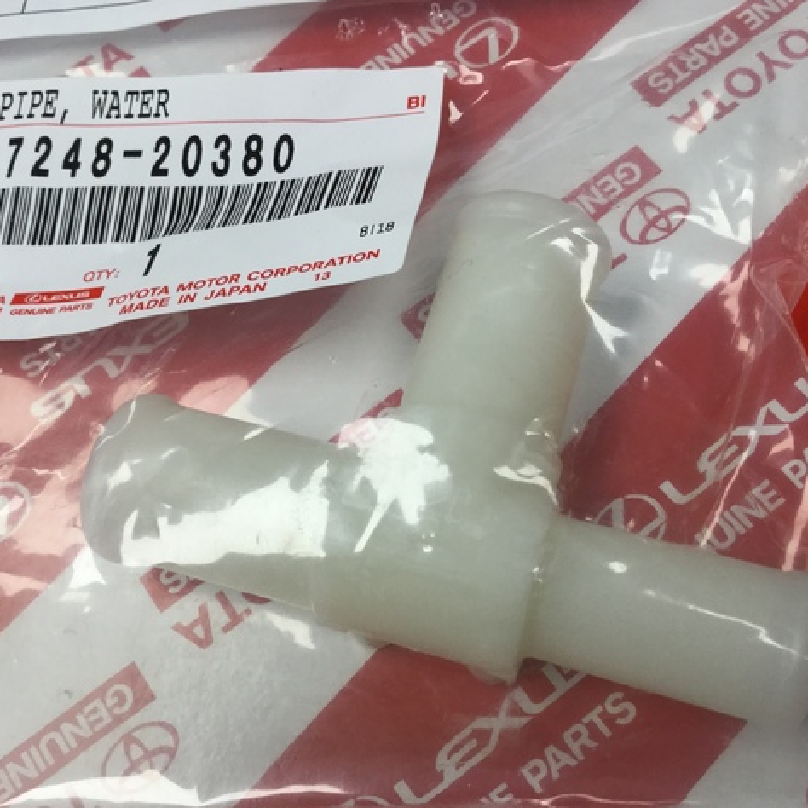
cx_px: 407
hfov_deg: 44.9
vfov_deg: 44.9
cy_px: 407
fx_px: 977
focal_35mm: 37
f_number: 2.4
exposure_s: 1/30
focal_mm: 3.3
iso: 25
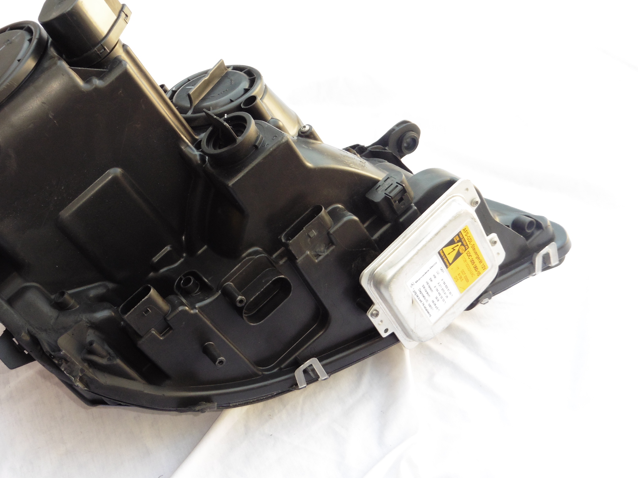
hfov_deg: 44.5
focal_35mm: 42
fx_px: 774
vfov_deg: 34.3
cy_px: 255
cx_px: 247
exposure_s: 1/80
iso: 160
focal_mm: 6.1
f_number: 3.7
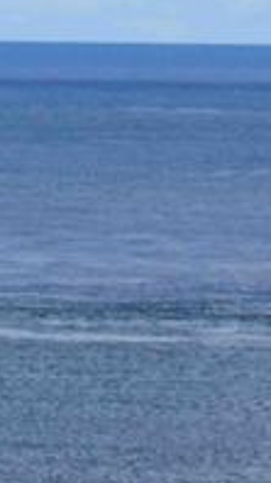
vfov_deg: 2.1
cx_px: -527
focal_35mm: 1018
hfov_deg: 1.2
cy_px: 842
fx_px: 13038
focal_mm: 120
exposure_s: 1/400
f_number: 5.6
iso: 160
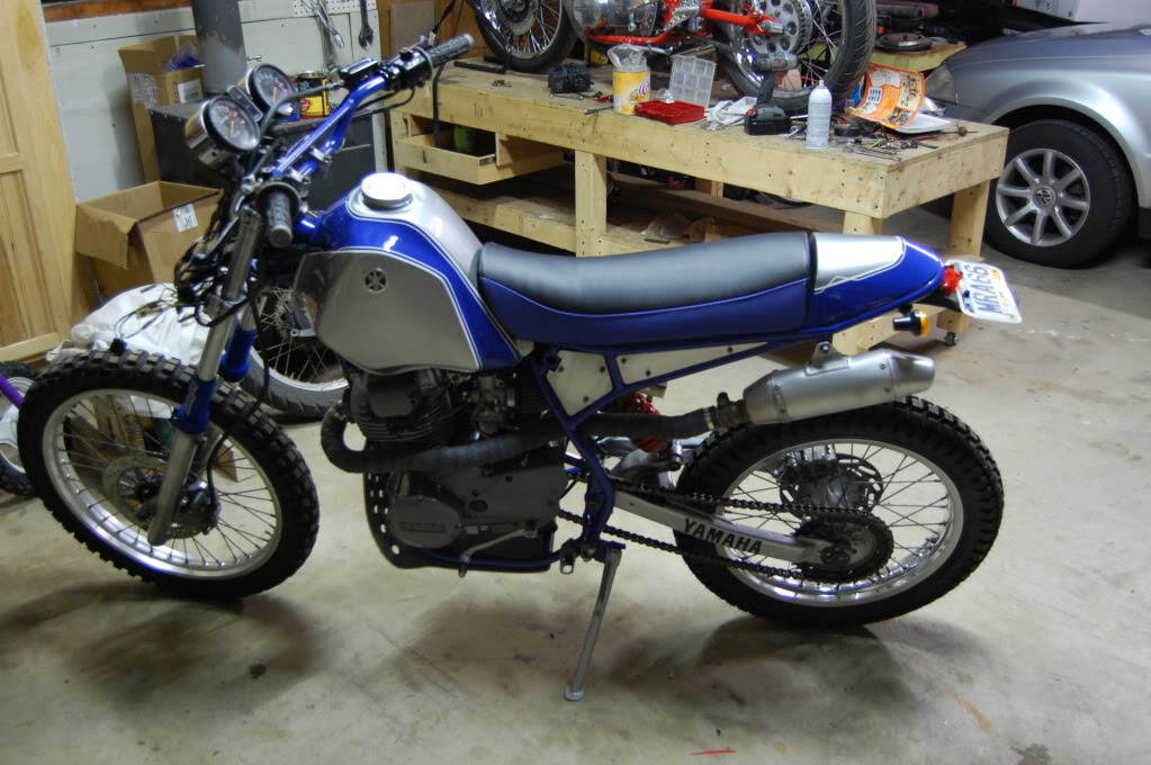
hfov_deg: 55.2
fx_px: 1102
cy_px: 382
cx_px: 576
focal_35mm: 34
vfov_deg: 38.3
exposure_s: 1/8
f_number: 3.8
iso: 800
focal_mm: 23
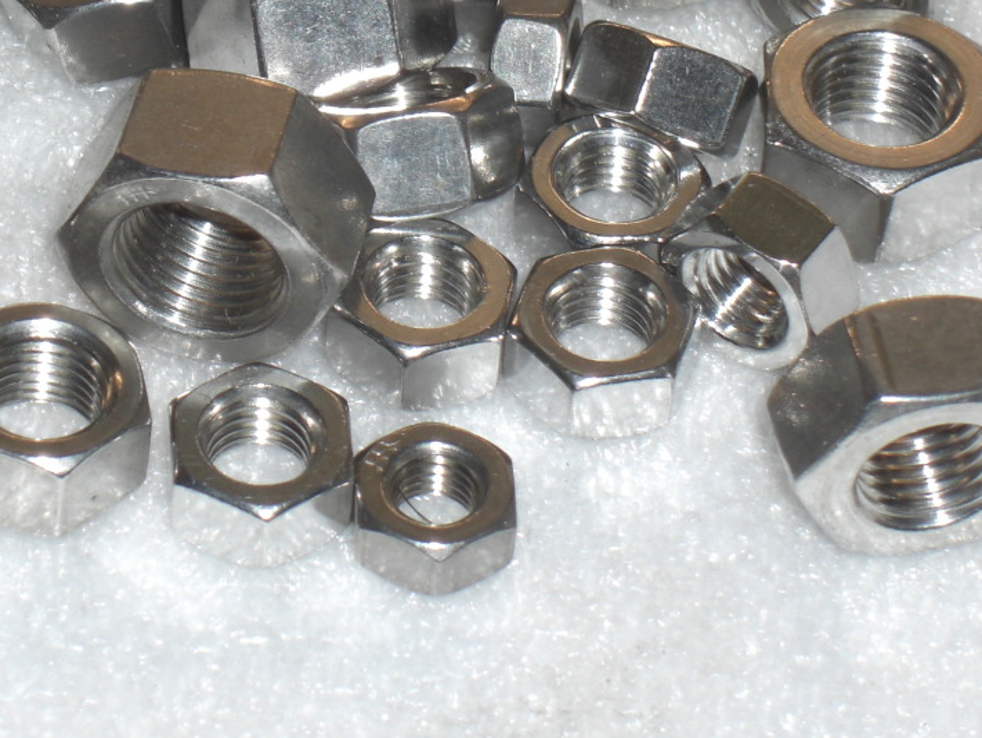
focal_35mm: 214
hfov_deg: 9.2
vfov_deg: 6.9
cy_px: 46
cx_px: 302
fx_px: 6073
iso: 80
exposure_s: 1/60
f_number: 4.8
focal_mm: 19.7
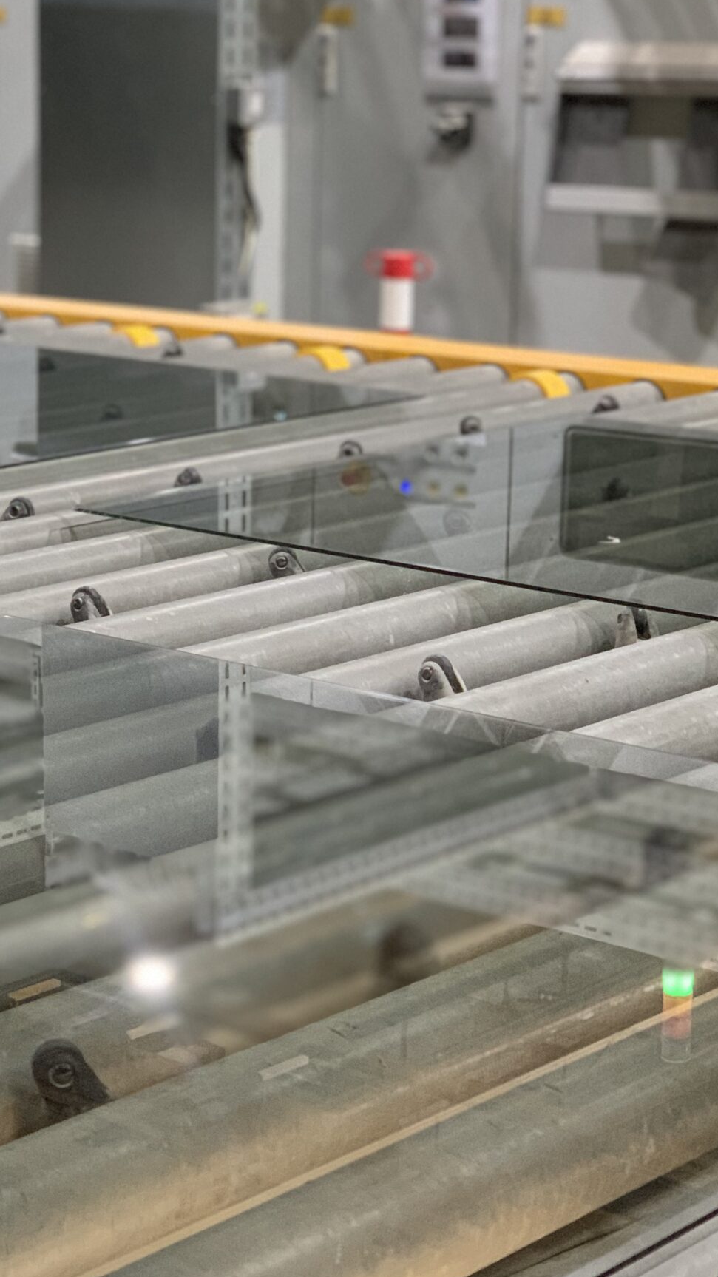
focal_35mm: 84
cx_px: 142
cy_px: 665
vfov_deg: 25.3
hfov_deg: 14.3
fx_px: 2844
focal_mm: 6
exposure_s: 1/60
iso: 320
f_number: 2.4
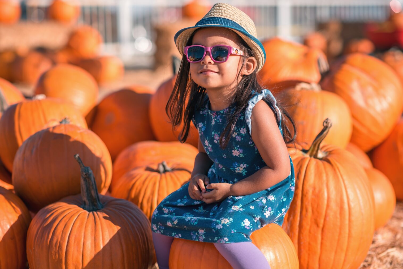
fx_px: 963
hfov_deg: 23.6
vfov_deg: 15.9
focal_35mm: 86
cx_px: 200
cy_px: 136
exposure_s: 1/2000
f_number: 2.5
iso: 100
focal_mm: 85
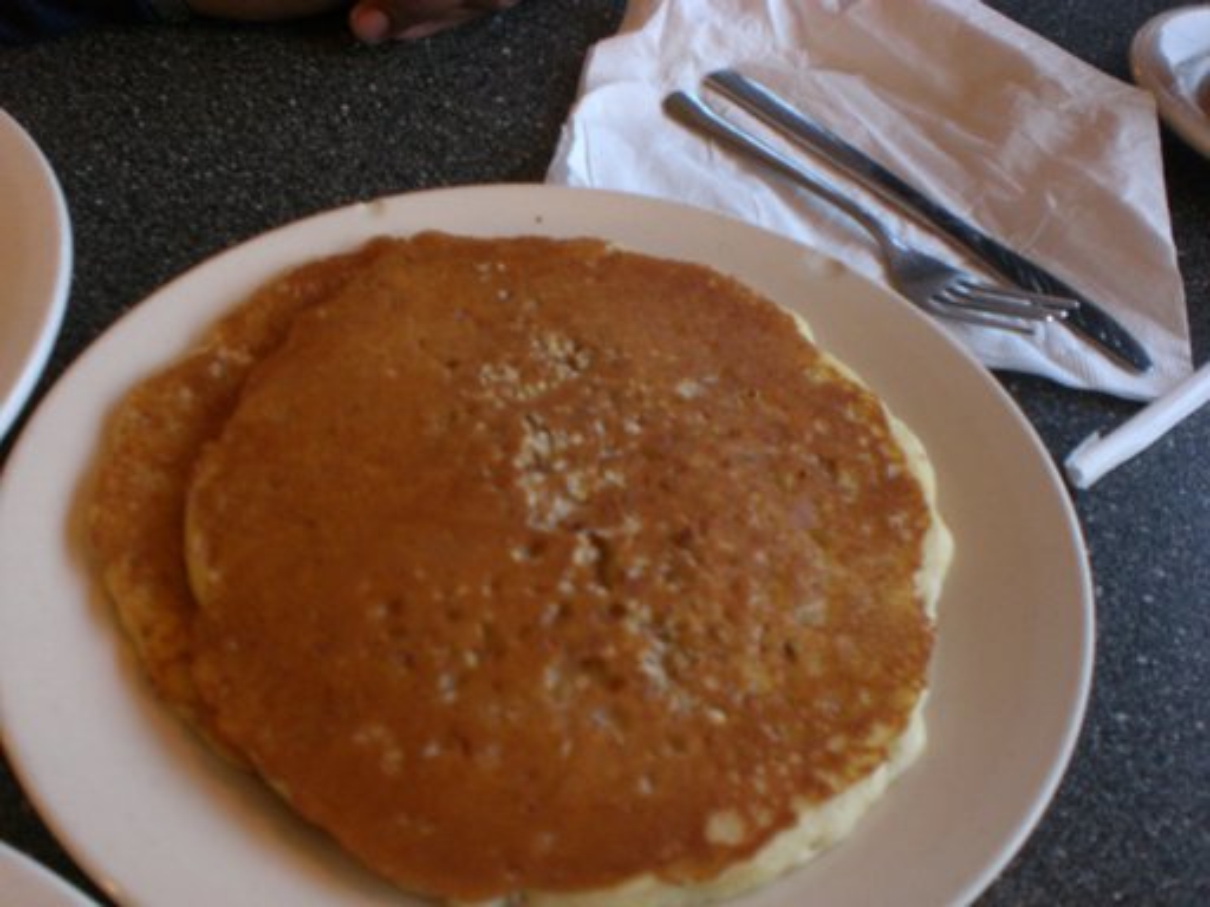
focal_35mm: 38
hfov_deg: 49.0
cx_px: 605
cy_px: 454
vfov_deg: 37.7
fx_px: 1328
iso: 200
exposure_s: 1/20
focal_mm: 6.3
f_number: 3.1
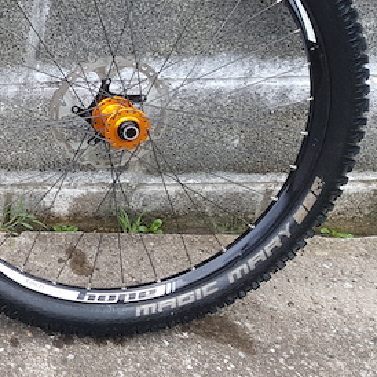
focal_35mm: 67
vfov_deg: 25.2
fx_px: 826
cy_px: 69
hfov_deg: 22.0
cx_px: -162
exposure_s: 1/100
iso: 40
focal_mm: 4.2
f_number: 1.7
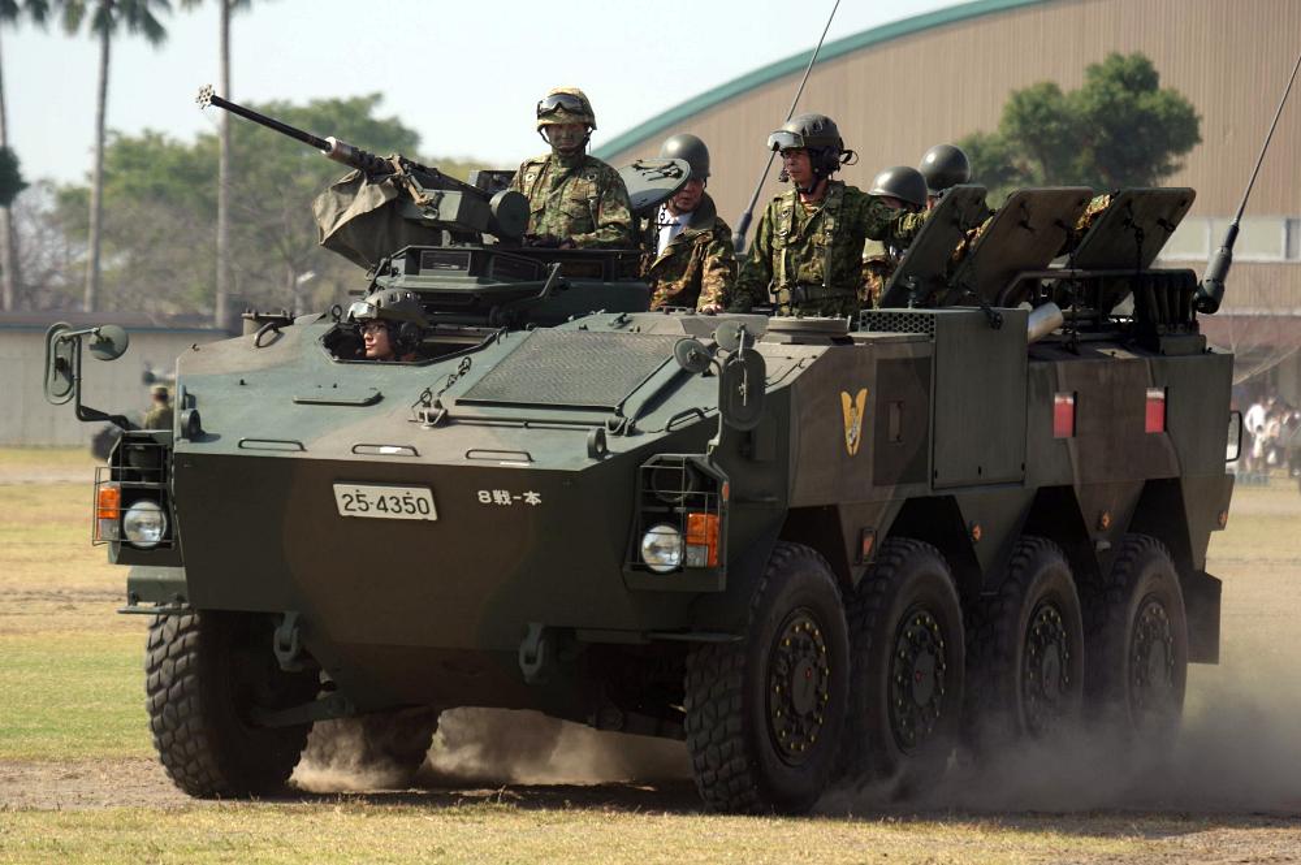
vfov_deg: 4.8
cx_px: 650
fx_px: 10291
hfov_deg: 7.2
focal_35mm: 285
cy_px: 432
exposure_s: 1/400
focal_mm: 190
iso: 100
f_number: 5.6
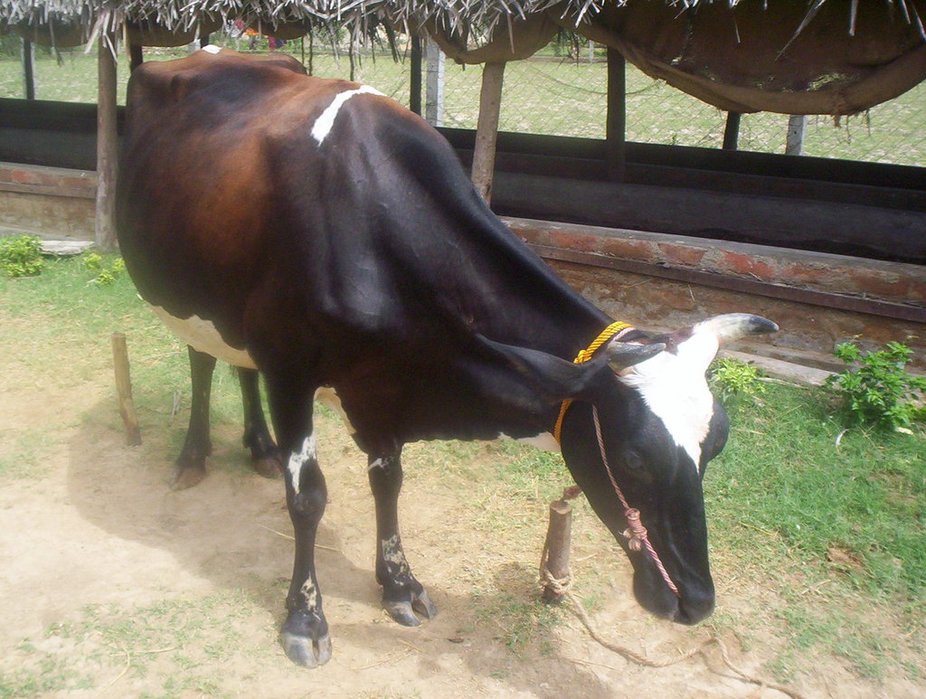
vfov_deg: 37.9
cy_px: 350
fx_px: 1019
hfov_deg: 48.9
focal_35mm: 38
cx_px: 463
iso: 100
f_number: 4.5
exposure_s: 1/402
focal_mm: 4.99
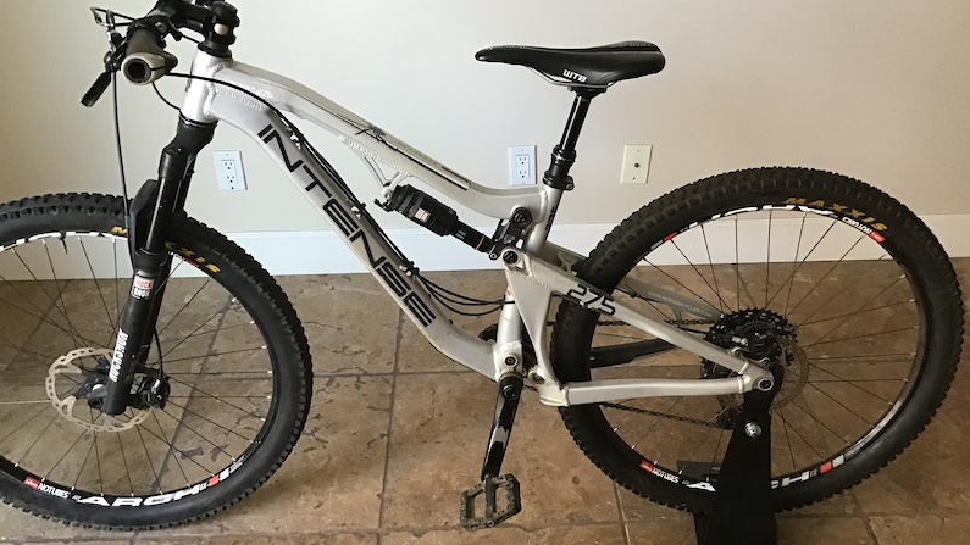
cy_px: 241
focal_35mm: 34
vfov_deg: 34.6
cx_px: 486
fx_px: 874
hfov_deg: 58.0
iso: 125
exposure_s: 1/30
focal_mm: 3.3
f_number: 2.4
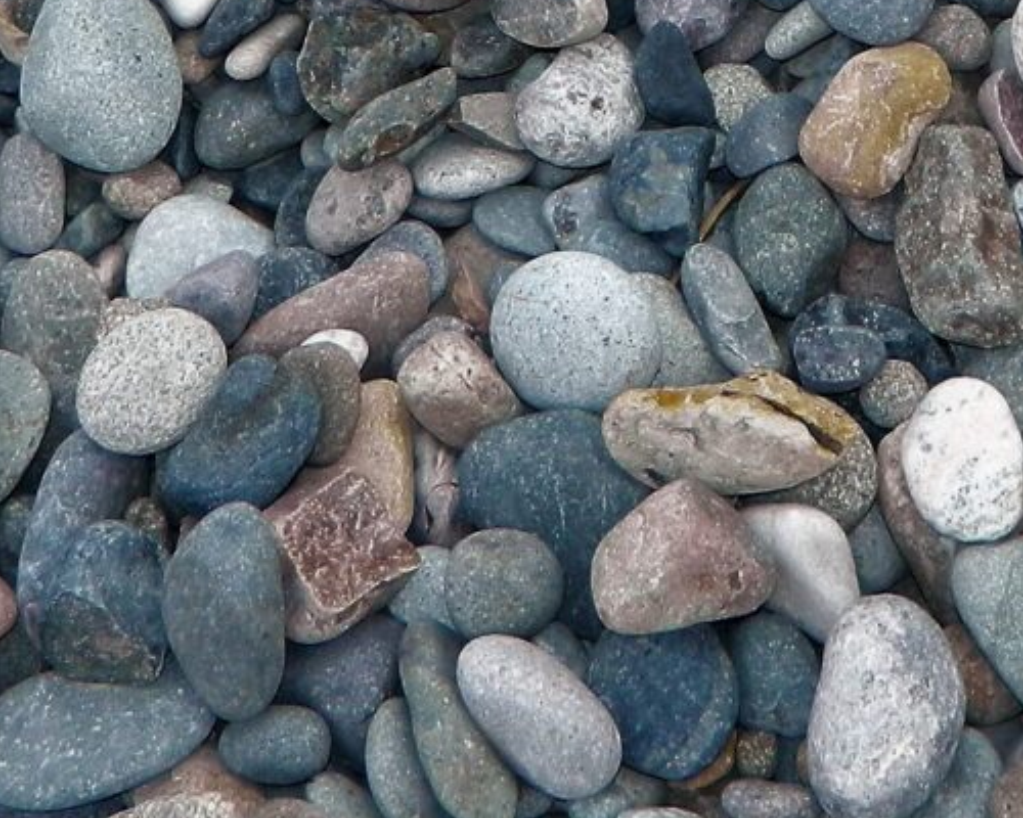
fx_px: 3028
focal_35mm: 100
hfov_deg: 18.9
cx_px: 863
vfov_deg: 14.2
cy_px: -489
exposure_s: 1/500
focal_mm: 4.5
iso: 80
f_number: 3.1
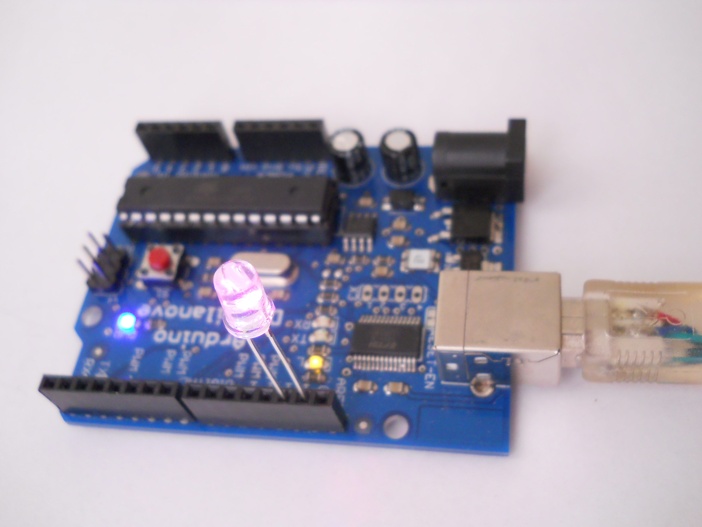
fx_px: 831
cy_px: 264
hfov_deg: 45.8
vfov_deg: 35.1
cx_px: 351
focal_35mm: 41
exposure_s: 1/250
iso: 320
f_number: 3.1
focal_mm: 6.72
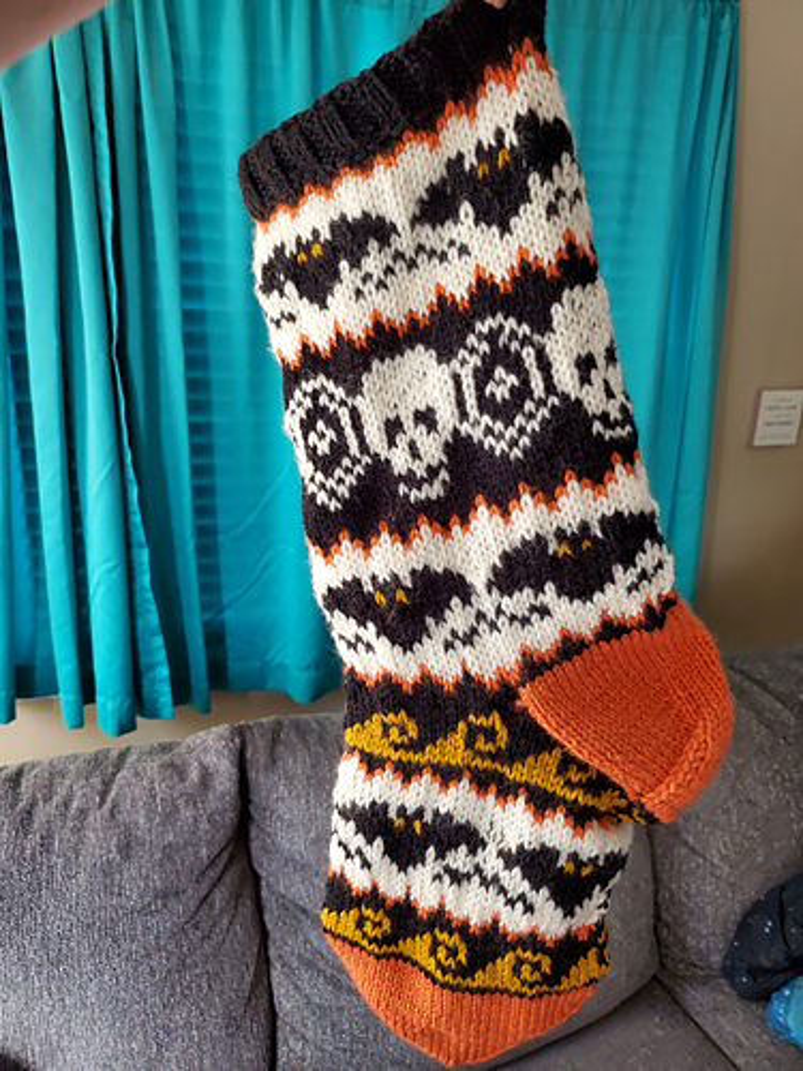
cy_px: 536
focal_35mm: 26
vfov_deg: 67.3
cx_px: 402
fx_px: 804
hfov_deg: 53.1
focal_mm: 4.3
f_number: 1.5
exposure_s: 1/40
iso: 200
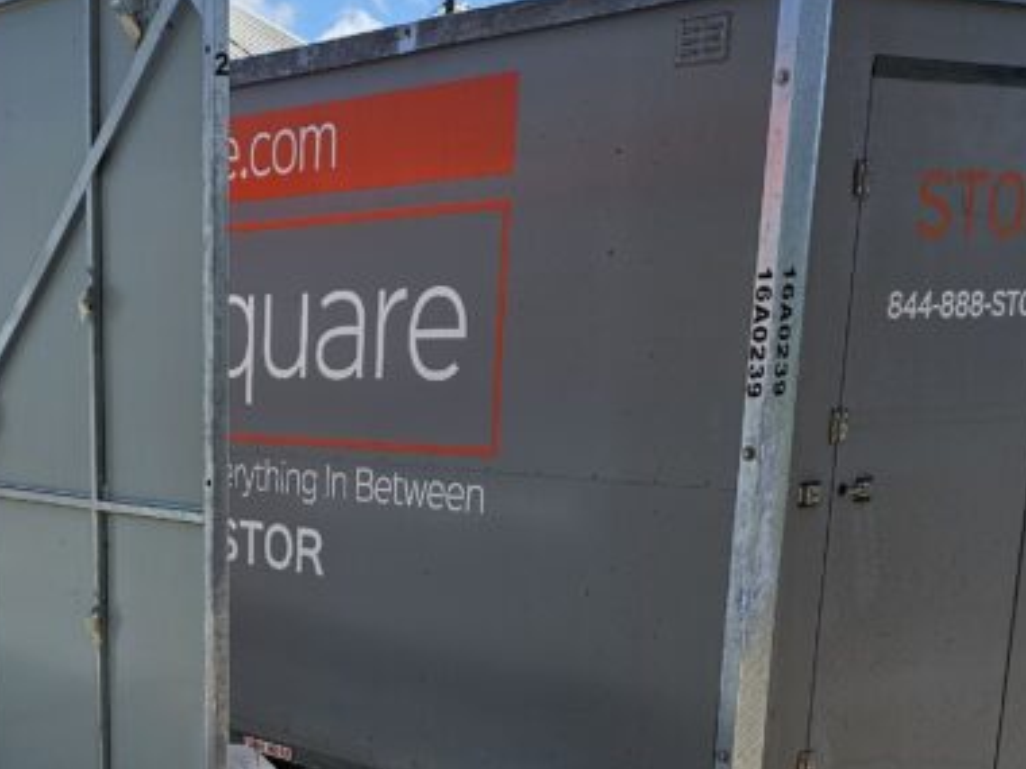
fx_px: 1838
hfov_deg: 29.5
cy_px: 834
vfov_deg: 22.4
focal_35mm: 62
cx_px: 49
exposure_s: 1/1170
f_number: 1.7
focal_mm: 6.3
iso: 10
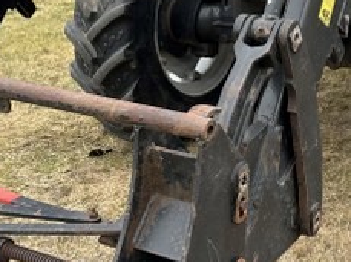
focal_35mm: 84
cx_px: 280
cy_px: -75
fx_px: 850
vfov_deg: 16.6
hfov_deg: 23.0
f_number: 1.78
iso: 80
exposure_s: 1/829
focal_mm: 6.86
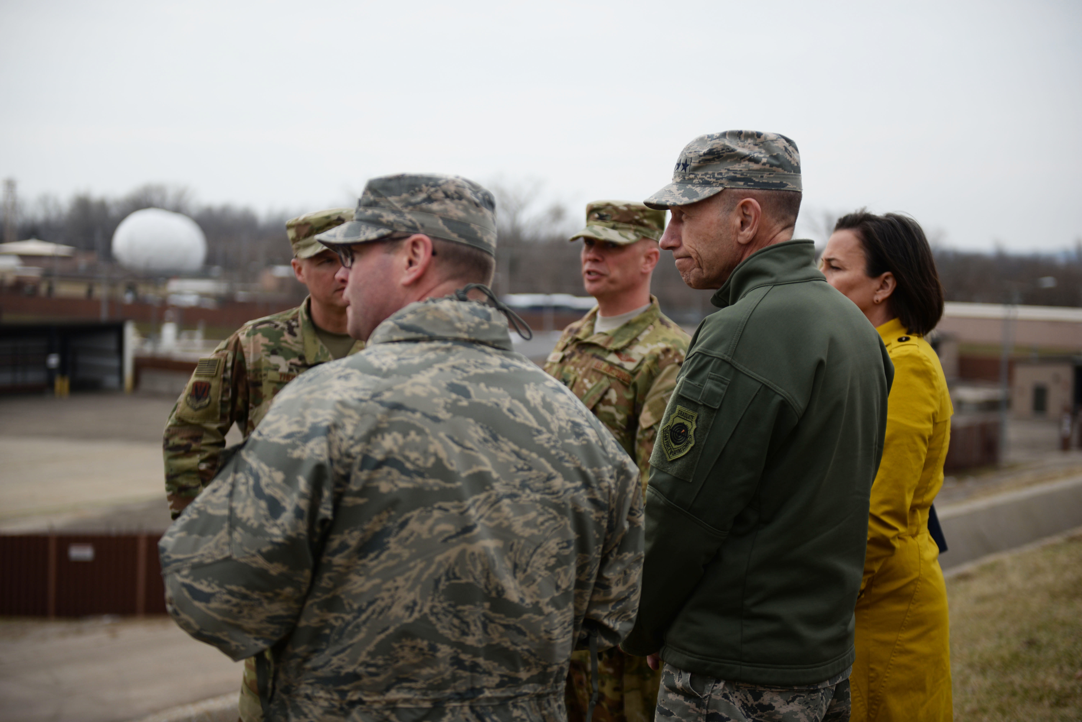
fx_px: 1864
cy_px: 361
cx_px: 541
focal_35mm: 62
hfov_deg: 32.4
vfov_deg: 21.9
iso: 100
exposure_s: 1/2000
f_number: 9
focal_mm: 62
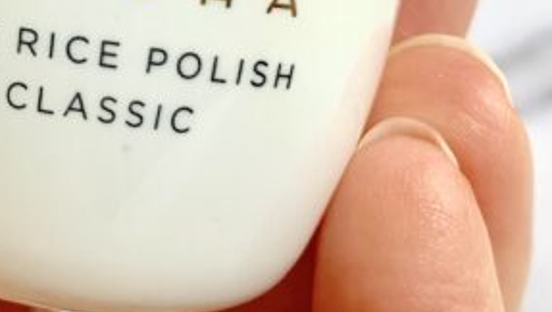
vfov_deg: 16.0
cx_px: 127
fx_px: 1040
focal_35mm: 71
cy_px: -112
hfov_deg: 29.2
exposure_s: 1/121
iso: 64
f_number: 1.8
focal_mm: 4.25
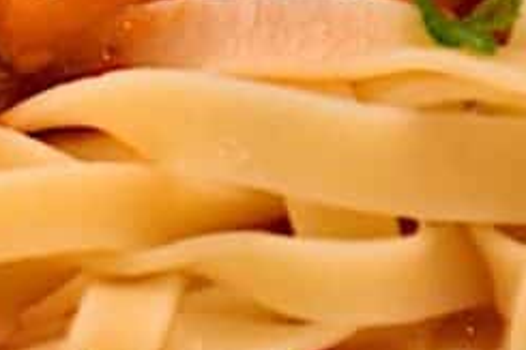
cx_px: -356
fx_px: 5899
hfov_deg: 5.1
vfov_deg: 3.4
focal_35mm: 404
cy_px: -121
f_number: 5
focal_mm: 66
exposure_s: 1/60
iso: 800
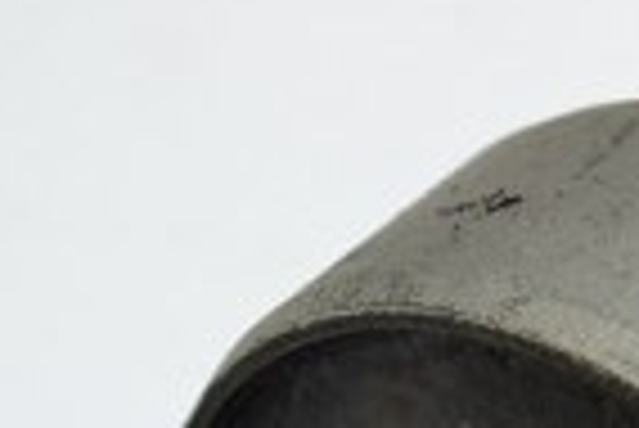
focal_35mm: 270
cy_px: 678
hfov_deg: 7.6
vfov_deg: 5.1
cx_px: 634
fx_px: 4797
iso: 400
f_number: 5.6
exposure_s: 1/125
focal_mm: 40
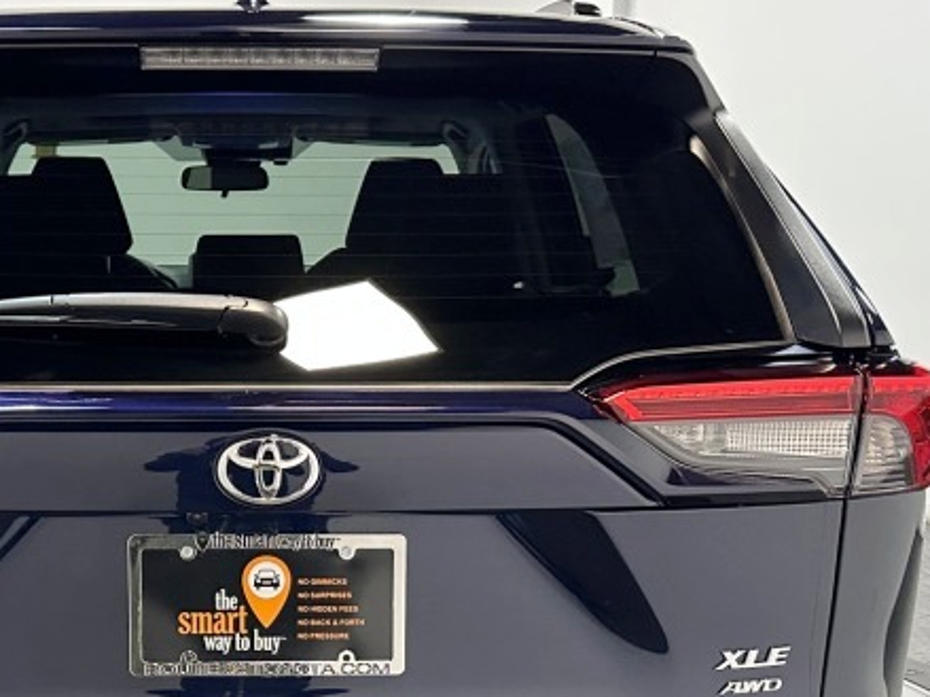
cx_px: 250
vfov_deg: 25.1
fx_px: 1504
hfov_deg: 33.8
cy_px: 663
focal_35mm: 56
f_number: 1.78
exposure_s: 1/60
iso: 500
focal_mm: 6.86
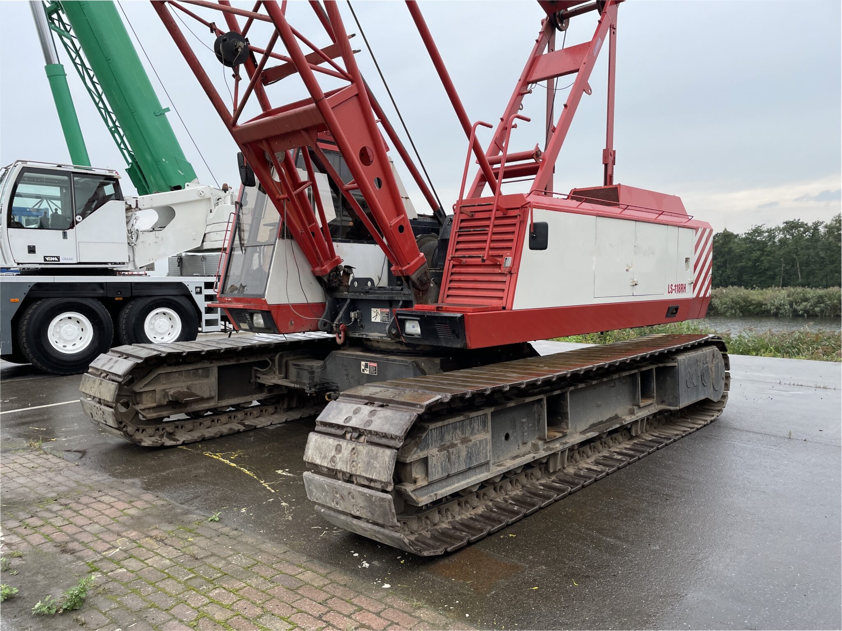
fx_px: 632
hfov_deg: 67.3
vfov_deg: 53.1
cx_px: 421
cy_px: 316
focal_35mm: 26
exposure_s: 1/1103
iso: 32
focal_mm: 4.2
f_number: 1.6
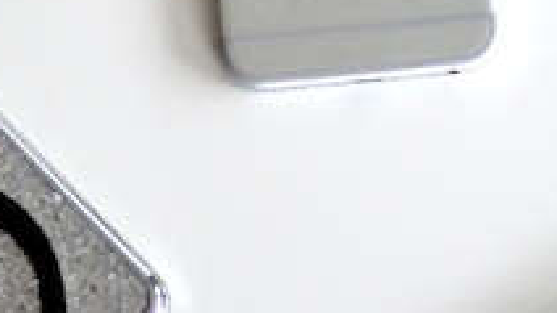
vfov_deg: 3.2
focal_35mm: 378
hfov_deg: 5.7
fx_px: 5580
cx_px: 402
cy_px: -179
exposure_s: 1/400
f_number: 1.8
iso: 400
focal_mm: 50
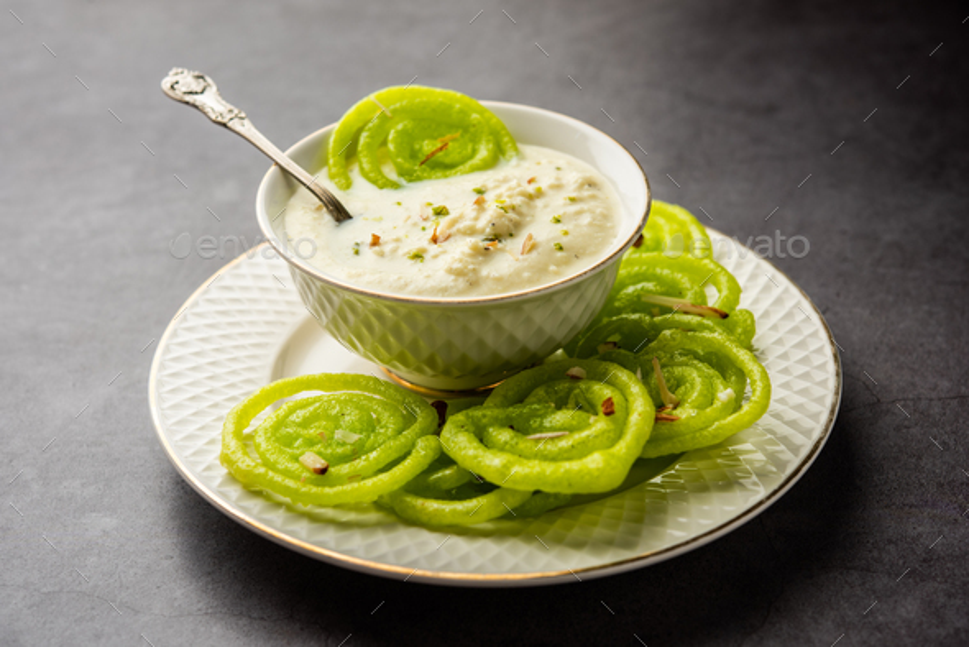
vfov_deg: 22.6
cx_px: 484
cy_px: 324
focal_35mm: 60
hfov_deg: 33.4
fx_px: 1616
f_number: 6.3
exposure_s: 1/125
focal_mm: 60
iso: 100
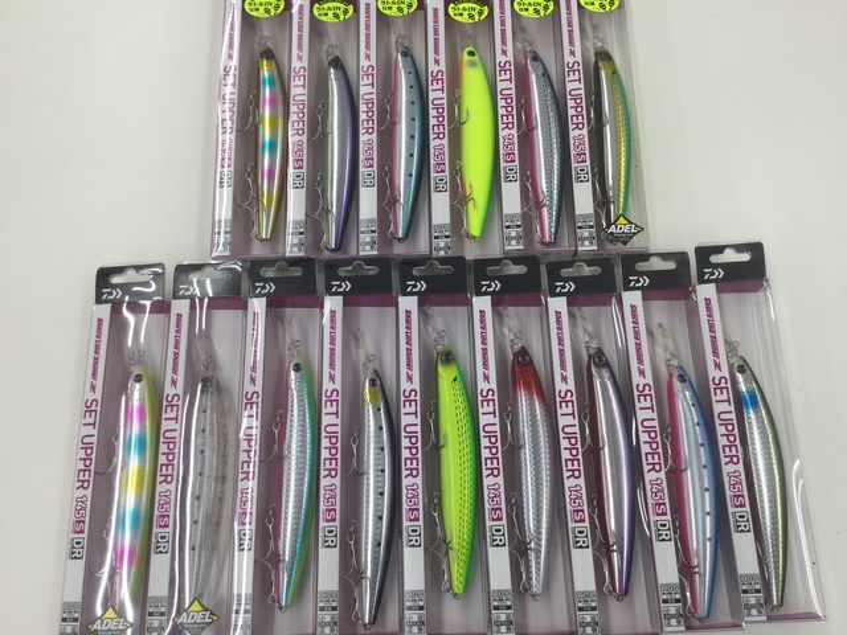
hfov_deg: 58.4
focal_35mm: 31
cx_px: 424
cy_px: 318
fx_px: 759
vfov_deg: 45.4
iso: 32
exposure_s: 1/50
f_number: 2.4
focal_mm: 3.3
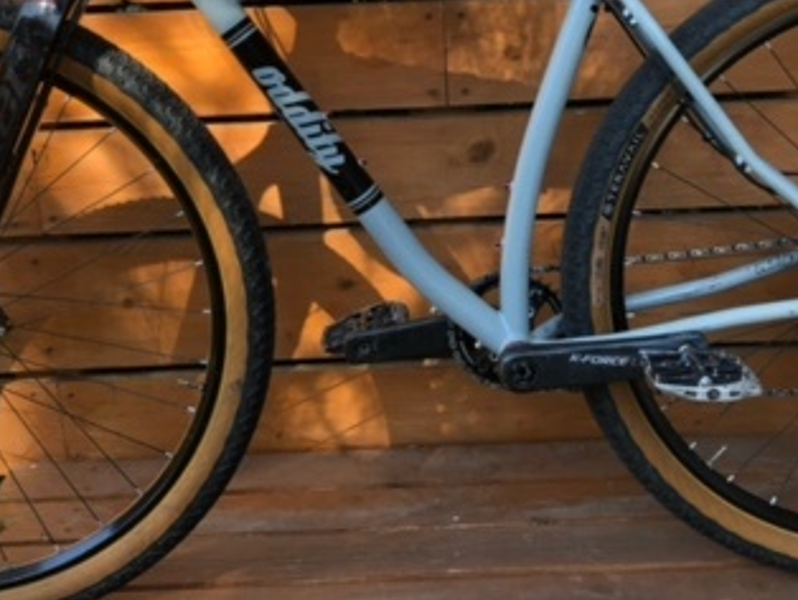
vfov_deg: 25.3
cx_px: 424
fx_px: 1315
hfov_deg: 33.7
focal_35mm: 57
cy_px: 132
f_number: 1.8
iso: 32
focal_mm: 3.99
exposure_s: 1/120
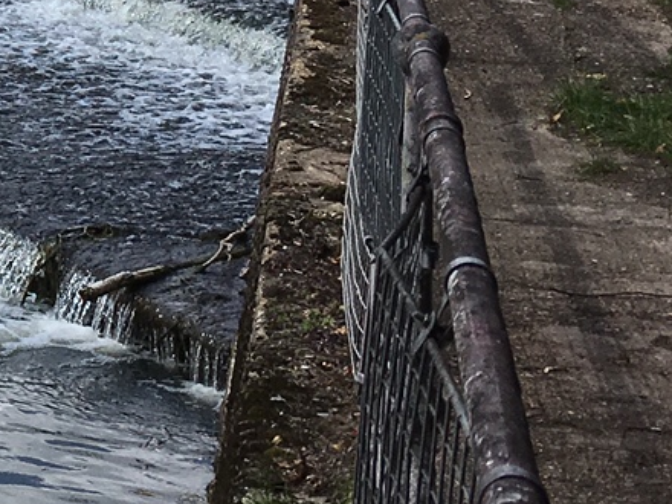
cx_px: -638
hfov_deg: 13.0
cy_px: -267
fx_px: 2582
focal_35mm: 133
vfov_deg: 10.7
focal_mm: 4.15
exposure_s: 1/1972
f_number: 2.2
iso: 25
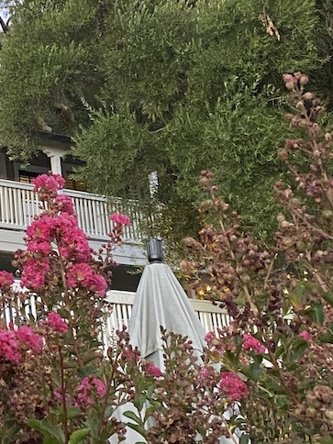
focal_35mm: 86
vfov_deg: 22.7
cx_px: -183
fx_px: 1103
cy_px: 161
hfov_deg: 15.7
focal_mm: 4.25
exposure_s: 1/60
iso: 400
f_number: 1.8
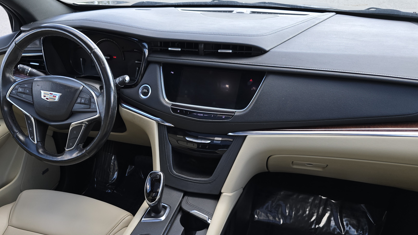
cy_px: 177
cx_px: 166
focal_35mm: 31
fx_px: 344
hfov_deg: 62.0
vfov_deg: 36.9
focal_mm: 6.3
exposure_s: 1/180
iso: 50
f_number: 1.7
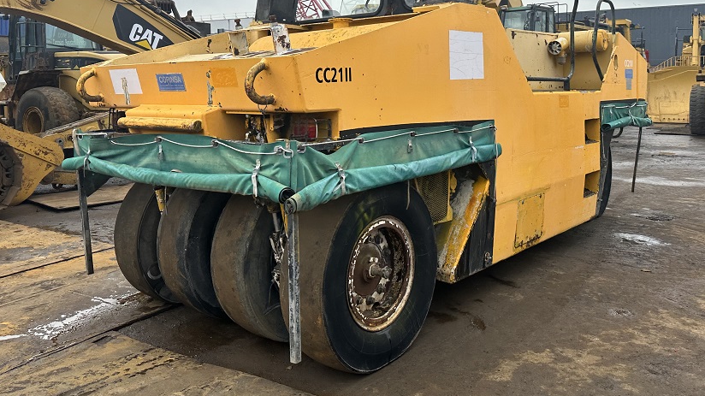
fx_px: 598
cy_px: 95
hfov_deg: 61.0
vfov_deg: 35.8
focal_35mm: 32
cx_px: 370
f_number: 1.78
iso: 80
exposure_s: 1/1751
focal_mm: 6.86
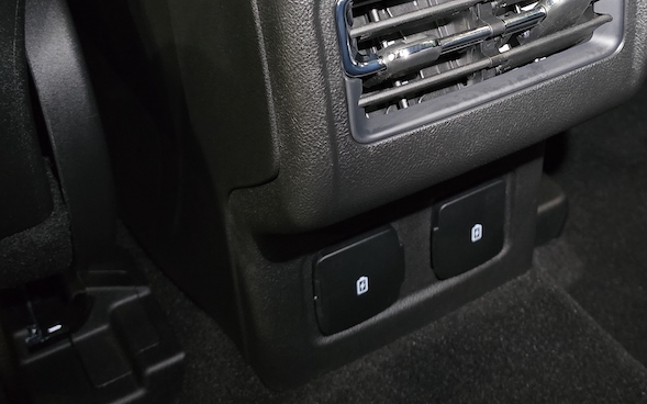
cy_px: 43
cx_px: 456
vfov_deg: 23.8
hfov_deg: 37.6
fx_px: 934
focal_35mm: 53
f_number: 1.7
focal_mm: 6.3
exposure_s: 1/60
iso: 1250
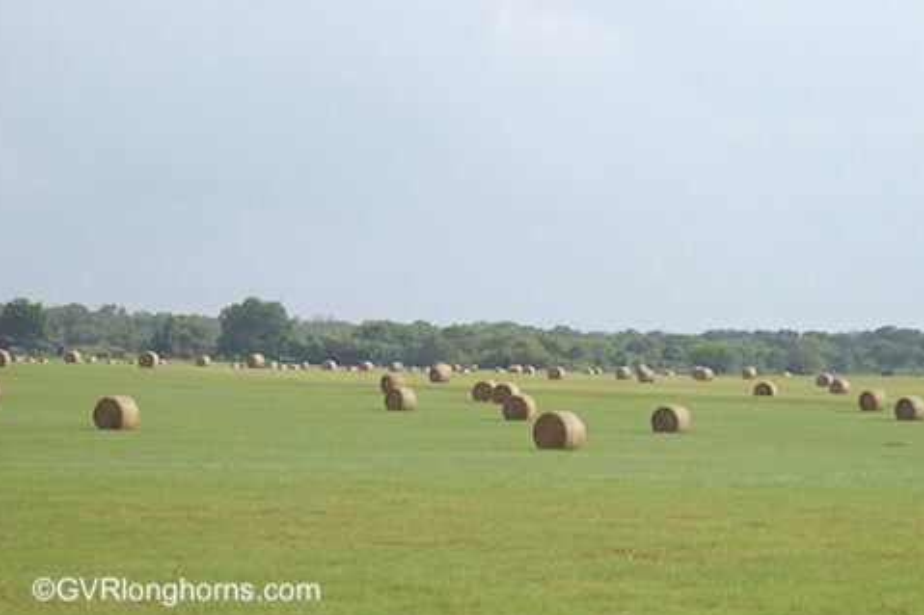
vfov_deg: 11.0
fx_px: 3181
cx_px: 534
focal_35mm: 124
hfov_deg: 16.5
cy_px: 287
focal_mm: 66
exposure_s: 1/8000
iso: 2000
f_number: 6.3
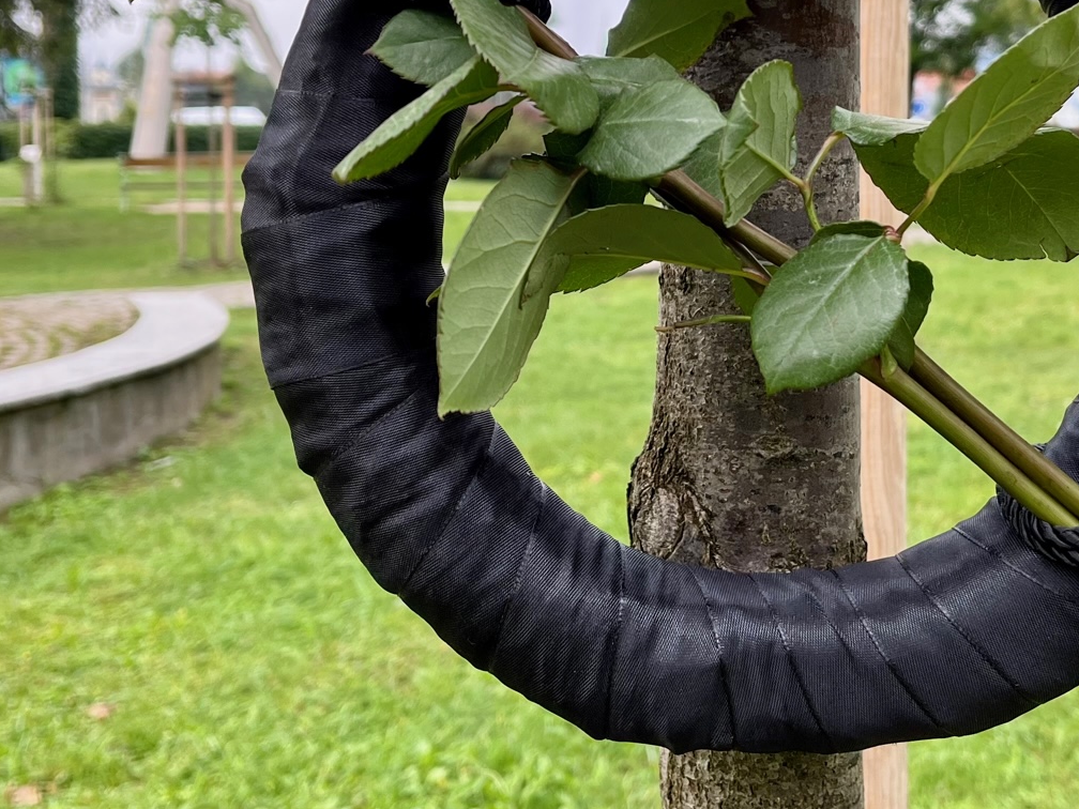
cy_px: 250
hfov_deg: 36.4
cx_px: 718
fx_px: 1621
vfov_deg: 27.8
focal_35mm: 52
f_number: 1.6
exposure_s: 1/367
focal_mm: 5.1
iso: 50
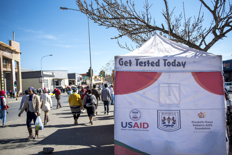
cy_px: 78
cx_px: 116
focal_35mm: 28
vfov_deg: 46.4
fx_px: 180
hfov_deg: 65.5
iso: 200
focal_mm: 28
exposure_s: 1/4000
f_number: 2.8
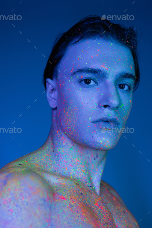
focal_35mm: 51
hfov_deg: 26.4
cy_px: 128
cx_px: 60
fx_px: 323
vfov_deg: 38.8
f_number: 3.5
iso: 250
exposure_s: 1/200
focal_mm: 35
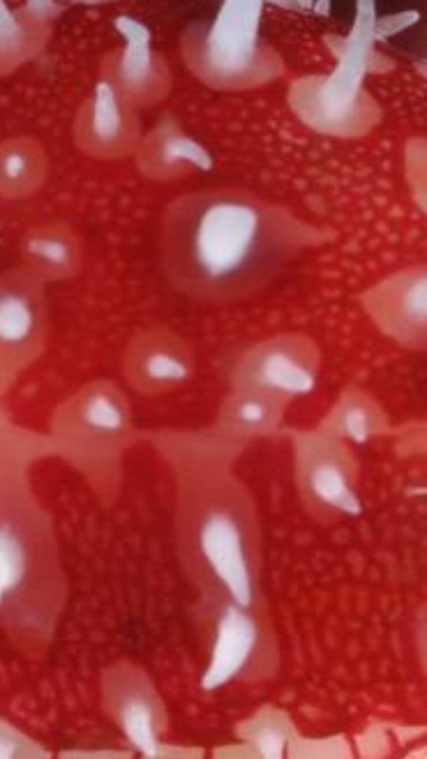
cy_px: 463
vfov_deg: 7.5
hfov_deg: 4.2
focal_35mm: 287
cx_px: 233
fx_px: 5778
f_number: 32
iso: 400
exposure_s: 1/60
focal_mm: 60
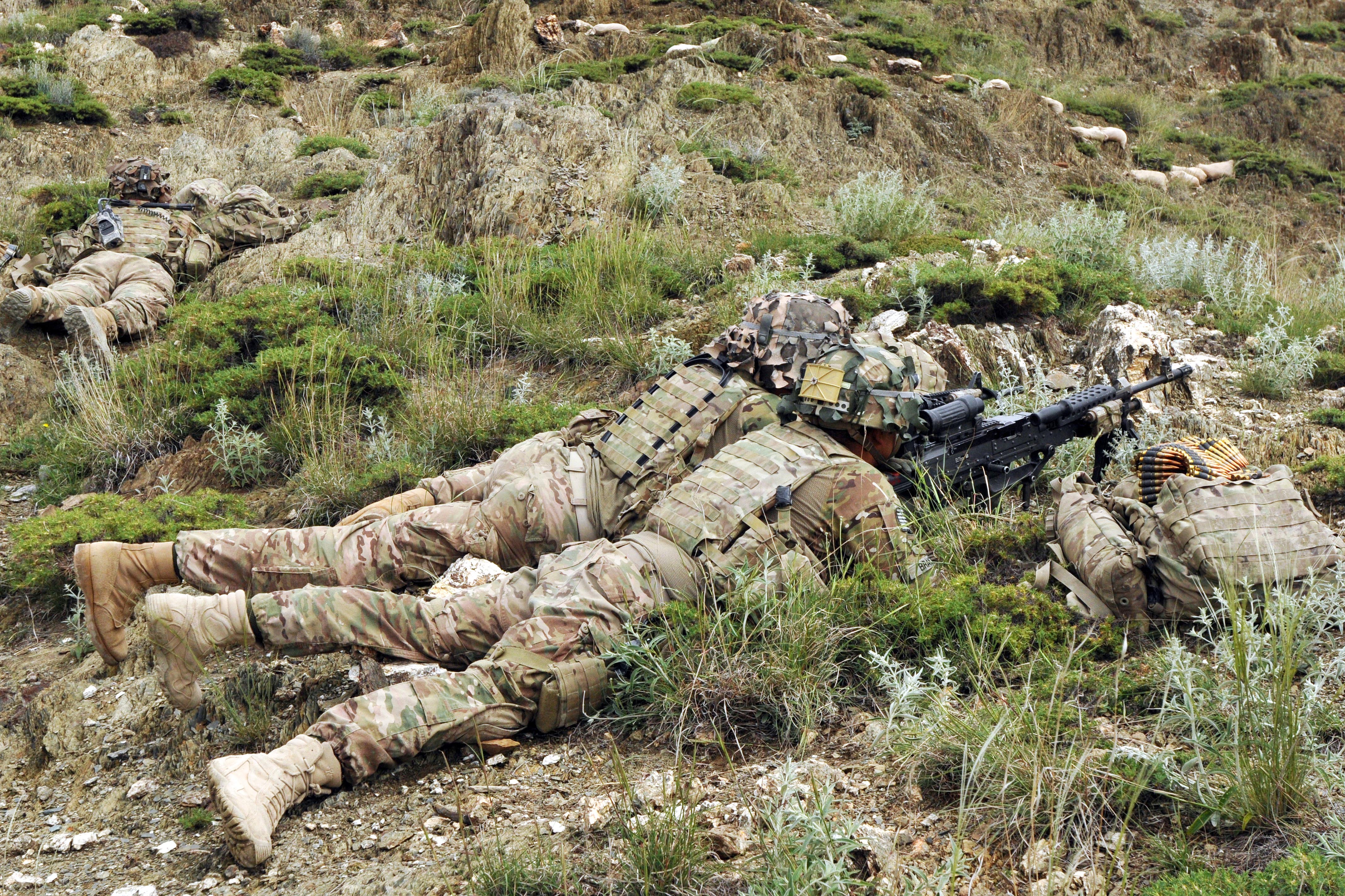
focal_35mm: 48
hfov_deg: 41.1
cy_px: 448
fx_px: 1793
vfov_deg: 28.1
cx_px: 672
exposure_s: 1/1000
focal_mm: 32
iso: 640
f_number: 11
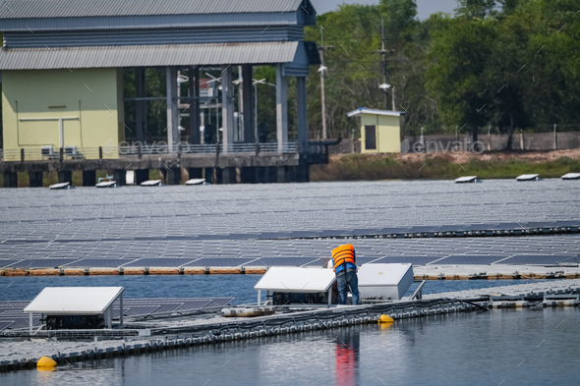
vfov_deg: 3.4
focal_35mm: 400
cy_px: 193
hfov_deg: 5.2
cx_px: 290
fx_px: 6442
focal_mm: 400
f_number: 6.3
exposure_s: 1/1025
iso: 160
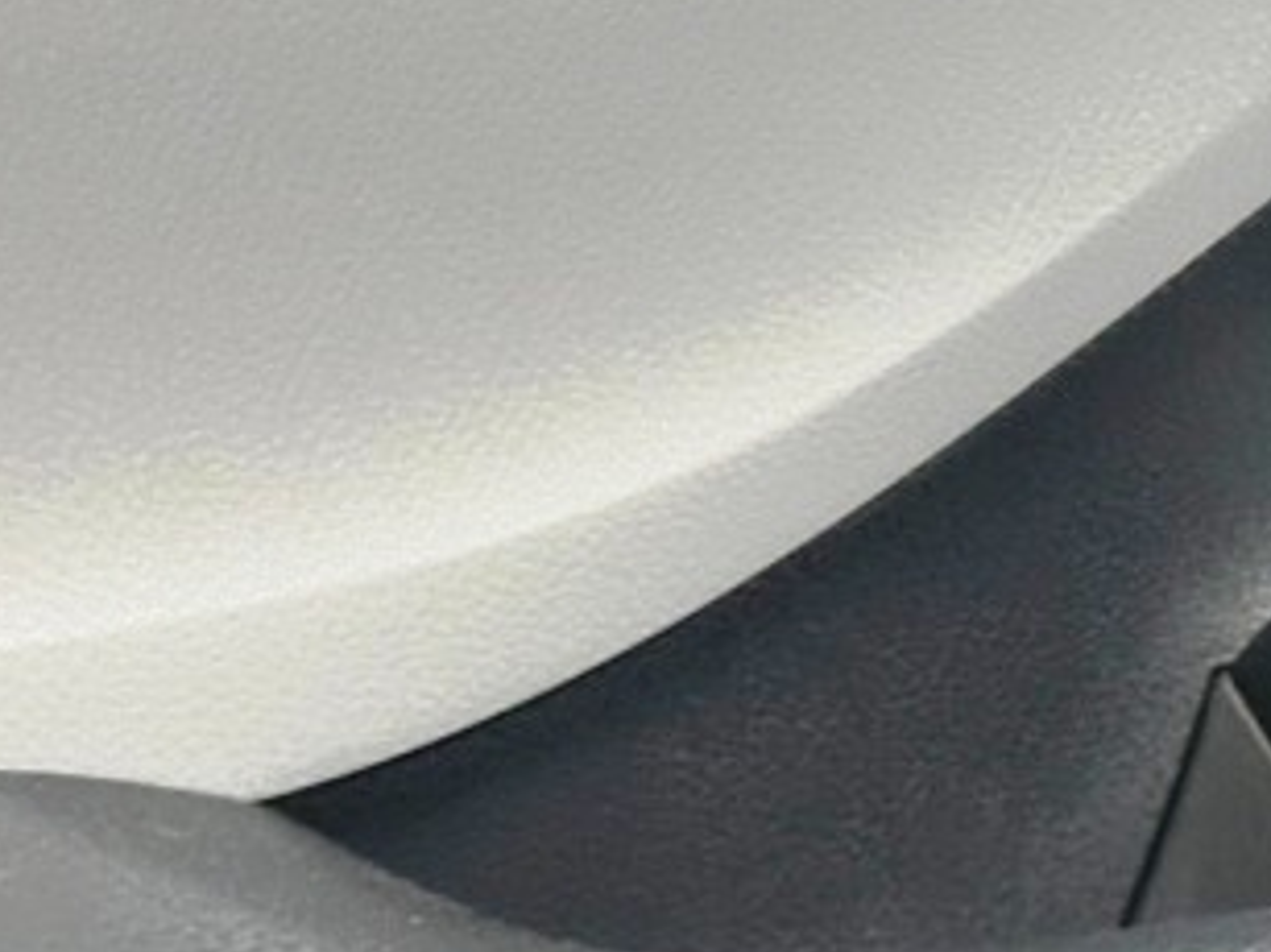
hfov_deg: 12.1
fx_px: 5872
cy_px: 103
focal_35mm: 160
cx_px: 1432
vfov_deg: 9.2
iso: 640
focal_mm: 6.86
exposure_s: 1/30
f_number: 1.78
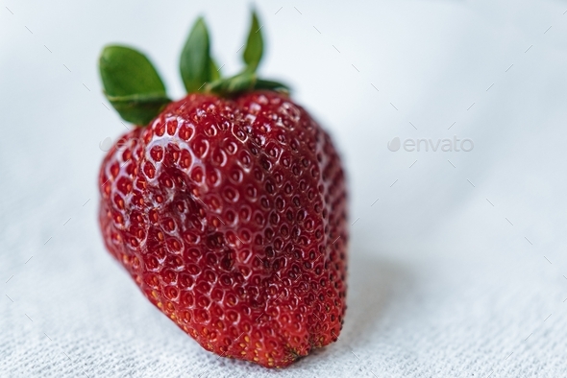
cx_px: 284
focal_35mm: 50
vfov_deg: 27.0
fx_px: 788
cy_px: 189
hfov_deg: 39.6
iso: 320
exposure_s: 1/320
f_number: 1.8
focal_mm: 50
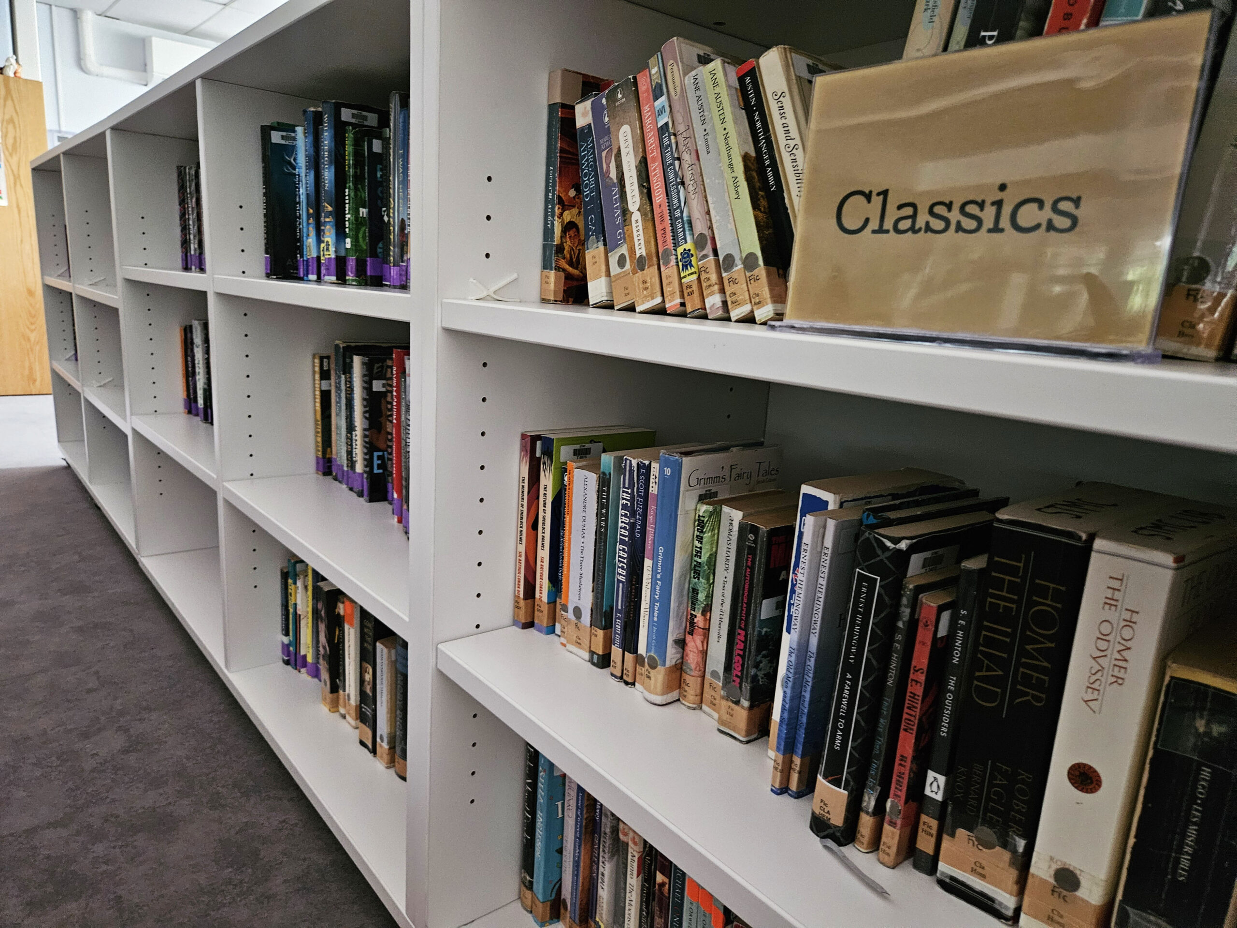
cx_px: 618
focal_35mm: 23
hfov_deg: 73.9
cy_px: 464
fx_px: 822
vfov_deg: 58.9
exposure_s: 1/24
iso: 800
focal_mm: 5.4
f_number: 1.8
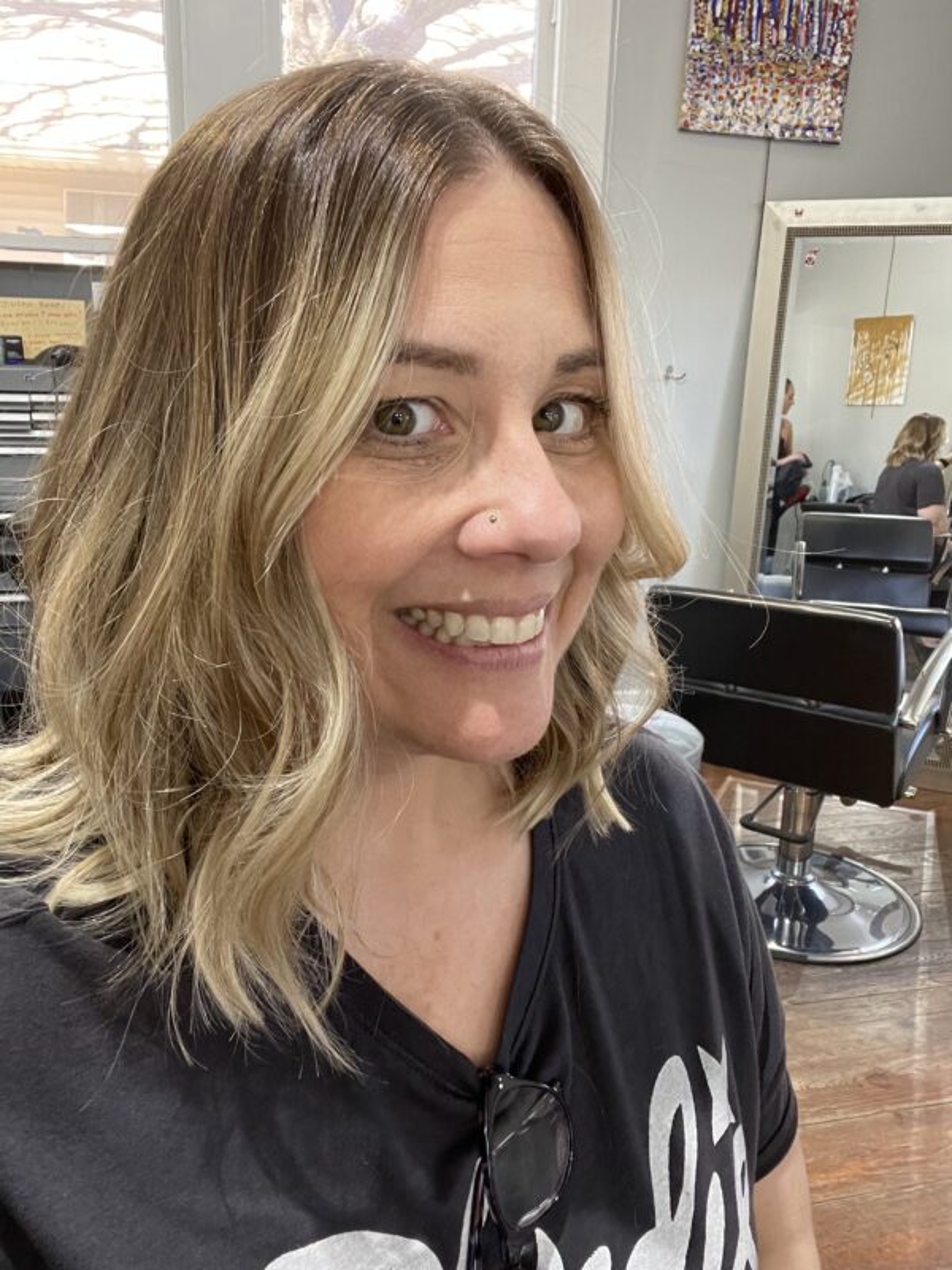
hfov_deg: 46.8
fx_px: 1100
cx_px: 476
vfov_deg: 60.0
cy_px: 635
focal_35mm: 30
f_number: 2.2
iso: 250
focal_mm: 2.71
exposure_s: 1/60
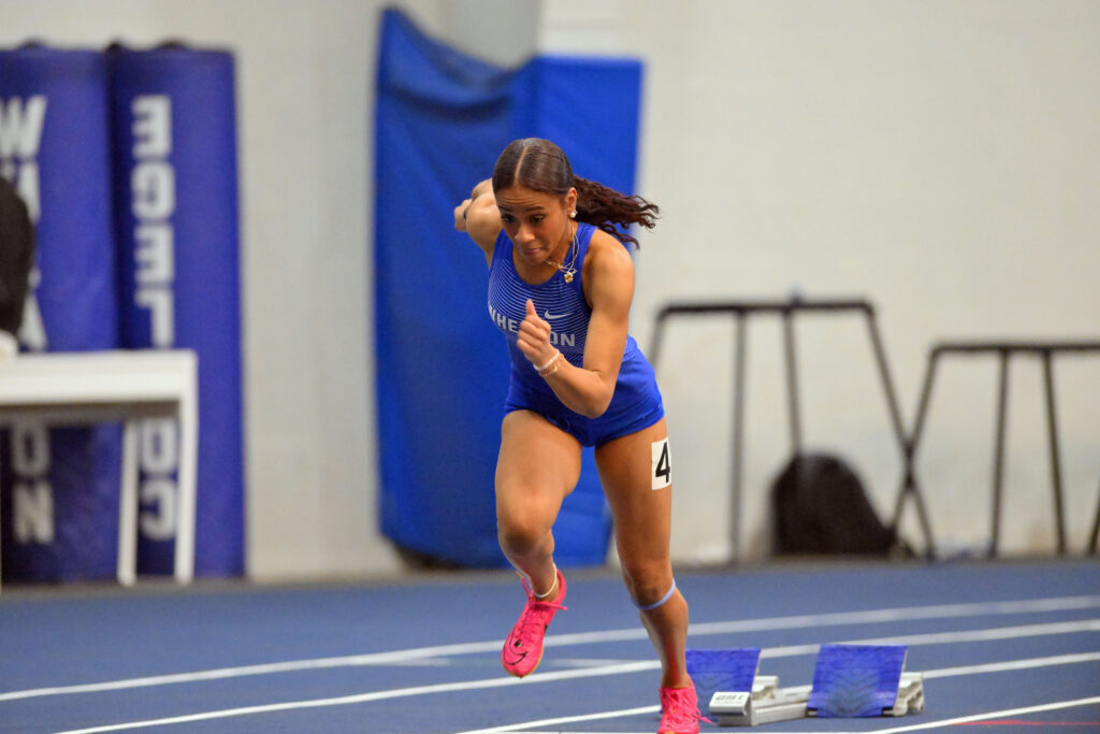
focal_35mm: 300
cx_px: 550
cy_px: 367
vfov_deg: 4.6
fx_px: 9167
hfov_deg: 6.9
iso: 12800
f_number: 2.8
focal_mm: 300
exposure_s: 1/800
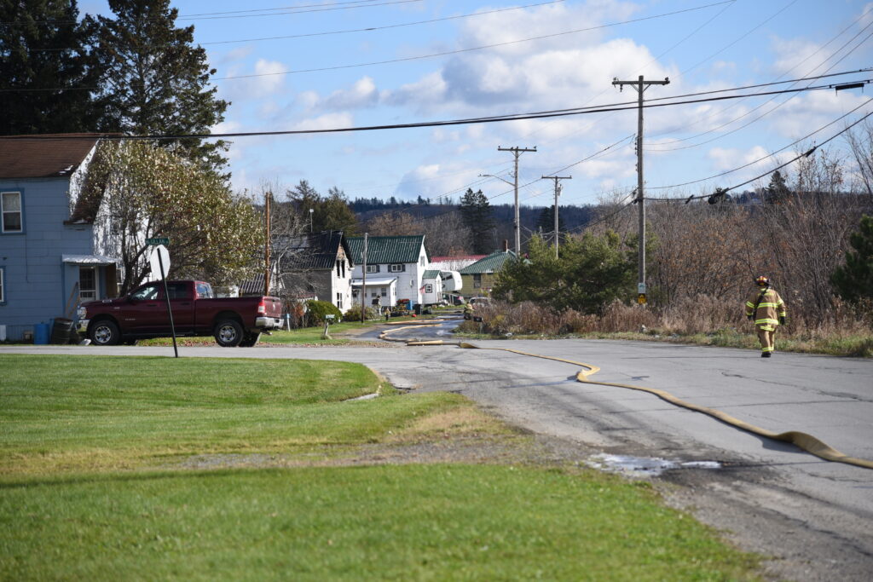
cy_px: 291
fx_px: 2910
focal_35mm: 120
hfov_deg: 17.1
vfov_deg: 11.4
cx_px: 436
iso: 100
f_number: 4
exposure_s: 1/1000
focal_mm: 120
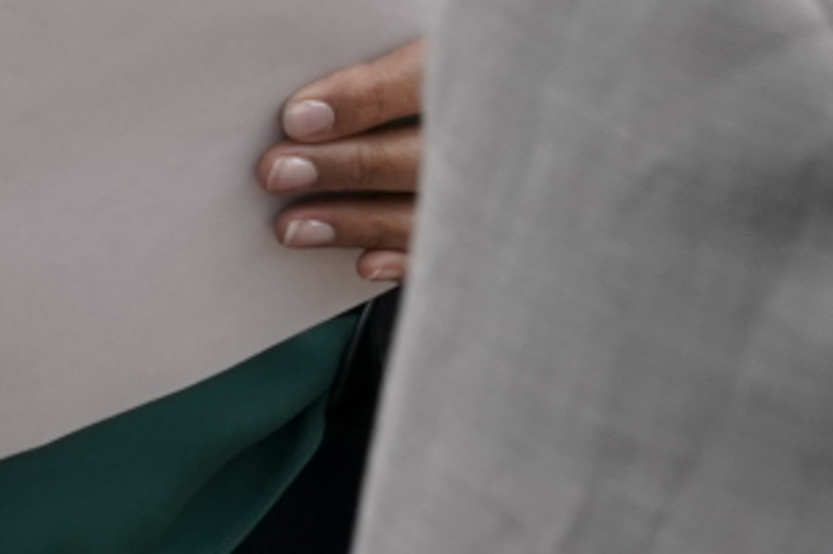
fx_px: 10129
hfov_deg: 4.7
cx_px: -719
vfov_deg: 3.1
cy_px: -948
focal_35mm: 438
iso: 1000
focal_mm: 64
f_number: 8
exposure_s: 1/400
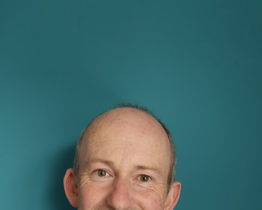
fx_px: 341
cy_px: 225
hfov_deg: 41.9
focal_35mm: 44
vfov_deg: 30.8
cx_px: 113
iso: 125
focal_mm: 5.23
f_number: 1.8
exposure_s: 1/25
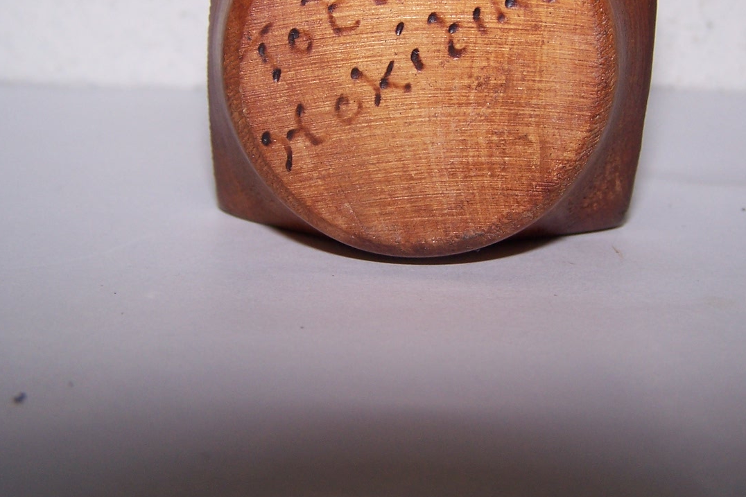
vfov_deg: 23.6
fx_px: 1181
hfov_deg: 35.0
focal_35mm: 57
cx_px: 431
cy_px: 146
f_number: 2.8
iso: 80
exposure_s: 1/60
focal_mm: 6.3
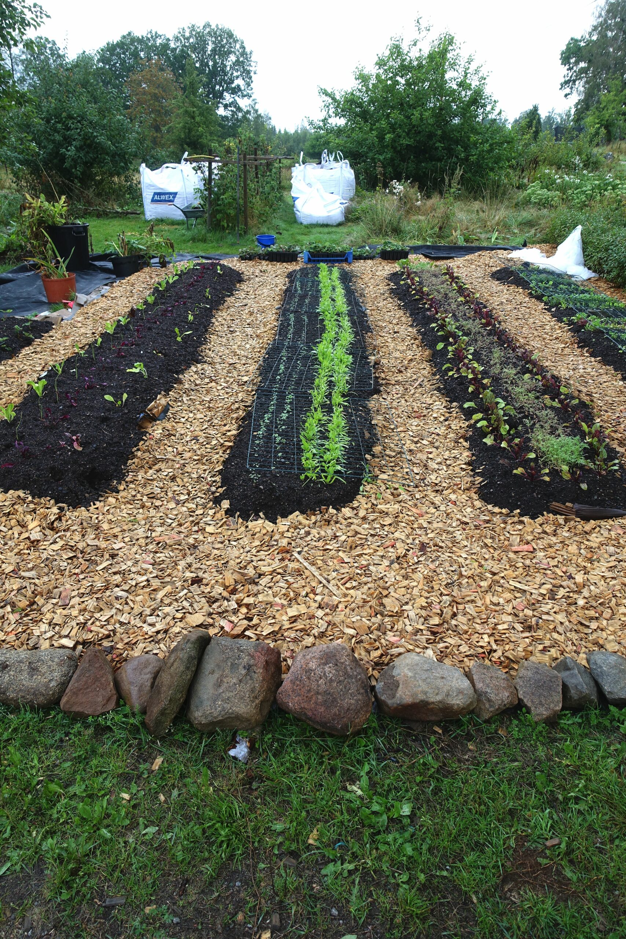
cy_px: 470
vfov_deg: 73.7
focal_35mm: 24
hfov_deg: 53.1
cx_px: 313
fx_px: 626
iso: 125
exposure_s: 1/80
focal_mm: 8.8
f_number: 3.5
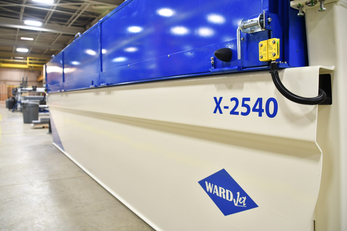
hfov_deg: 67.4
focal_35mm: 27
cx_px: 174
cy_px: 116
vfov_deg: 47.9
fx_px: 260
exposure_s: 1/30
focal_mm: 18
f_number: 3.5
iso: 800
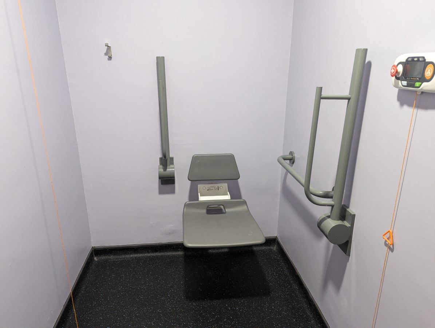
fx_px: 302
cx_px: 218
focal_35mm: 24
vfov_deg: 56.9
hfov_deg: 71.5
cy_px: 164
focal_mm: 6.81
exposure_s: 1/100
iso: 647
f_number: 1.85
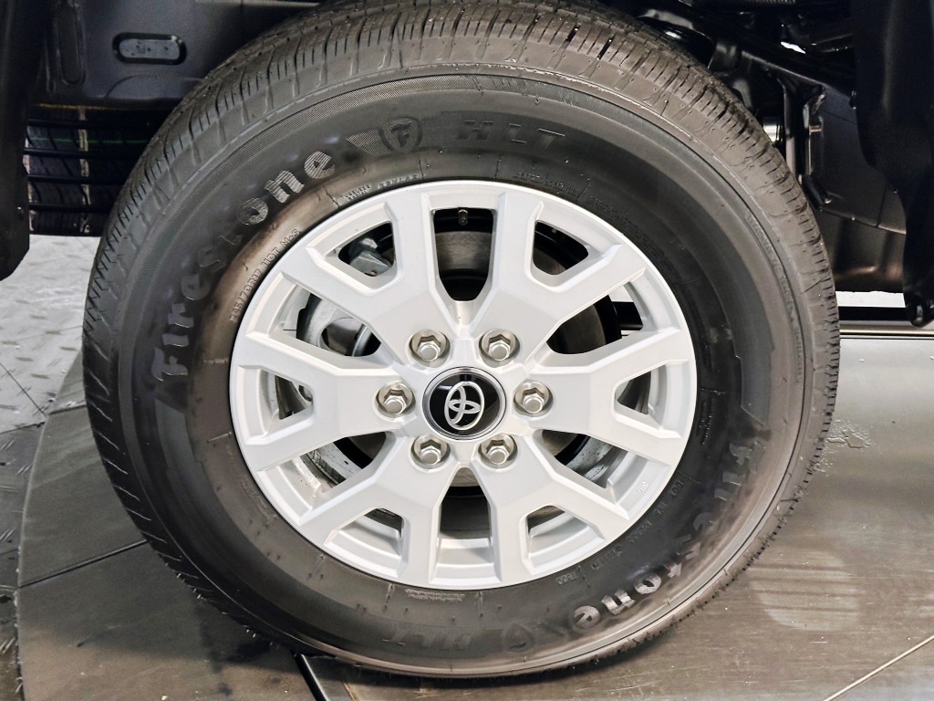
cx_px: 467
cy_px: 350
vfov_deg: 30.3
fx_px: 1295
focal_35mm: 48
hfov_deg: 39.7
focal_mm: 6.86
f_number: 1.78
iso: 400
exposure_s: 1/30
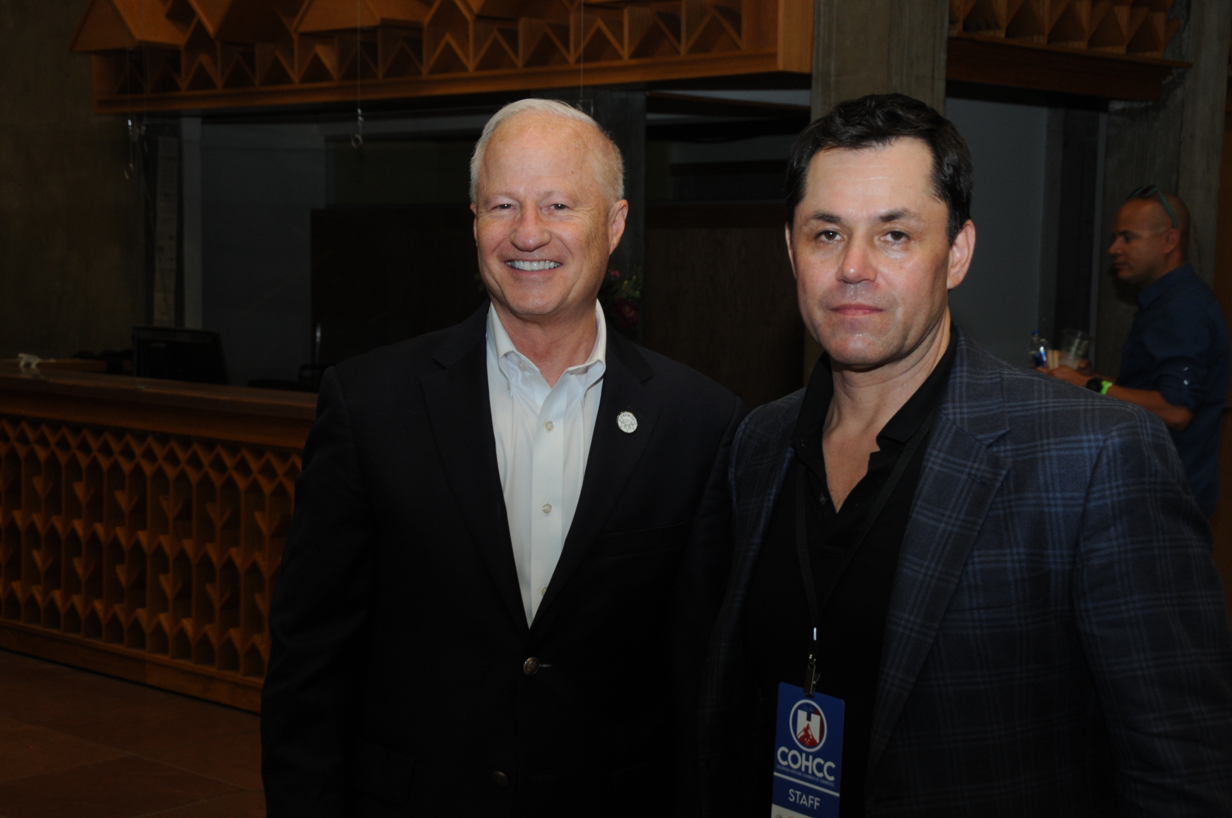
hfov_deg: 35.1
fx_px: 1948
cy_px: 409
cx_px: 616
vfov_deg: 23.7
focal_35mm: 57
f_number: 6.3
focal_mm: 38
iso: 500
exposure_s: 1/80
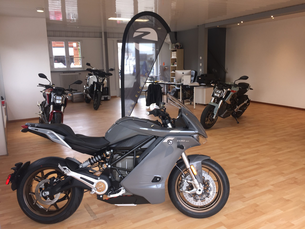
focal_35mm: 29
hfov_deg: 61.7
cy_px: 114
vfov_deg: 48.2
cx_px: 152
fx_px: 256
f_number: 2.2
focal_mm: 4.15
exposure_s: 1/50
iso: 32
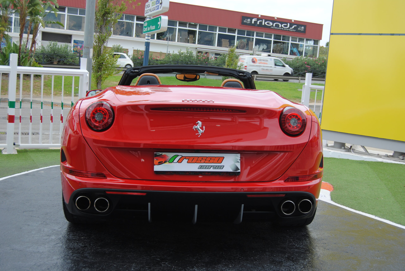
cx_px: 202
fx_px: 507
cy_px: 136
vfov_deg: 29.9
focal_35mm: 45
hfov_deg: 43.6
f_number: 6.3
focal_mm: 30
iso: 100
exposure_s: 1/160
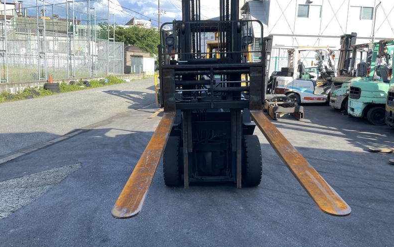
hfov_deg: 66.5
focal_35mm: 28
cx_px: 199
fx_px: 301
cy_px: 99
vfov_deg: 44.3
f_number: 1.6
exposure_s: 1/421
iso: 32
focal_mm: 4.2
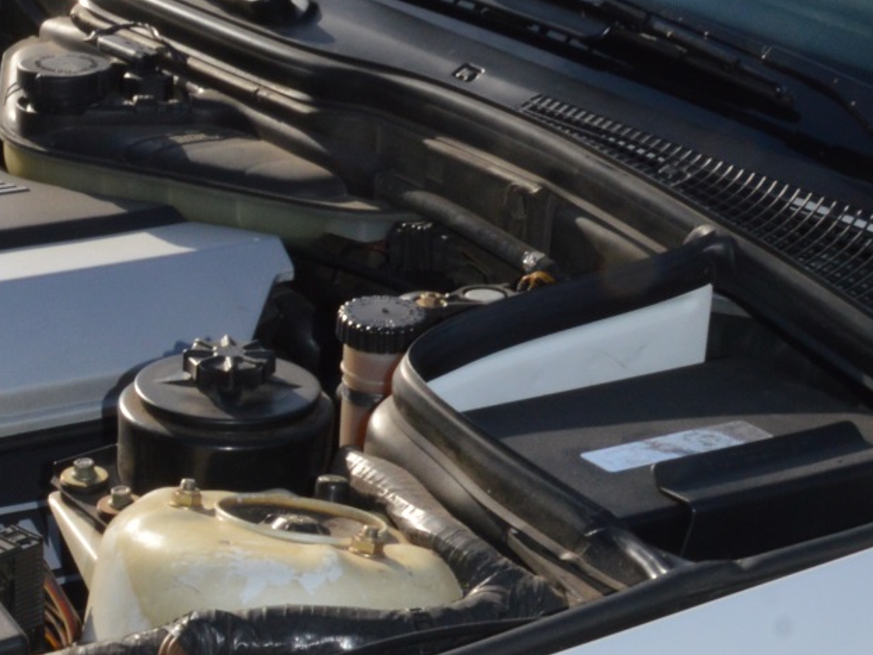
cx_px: -176
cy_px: 606
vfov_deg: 14.6
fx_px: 2522
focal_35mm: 100
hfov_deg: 18.6
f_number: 20
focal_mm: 18
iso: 400
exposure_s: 1/125
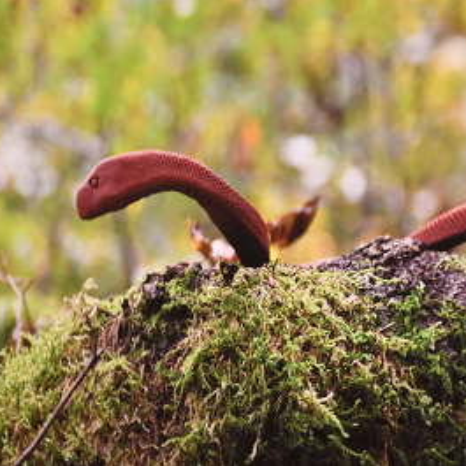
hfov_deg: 10.7
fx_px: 2483
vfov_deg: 10.7
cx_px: 339
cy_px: 232
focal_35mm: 163
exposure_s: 1/125
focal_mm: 85
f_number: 5.3
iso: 3200
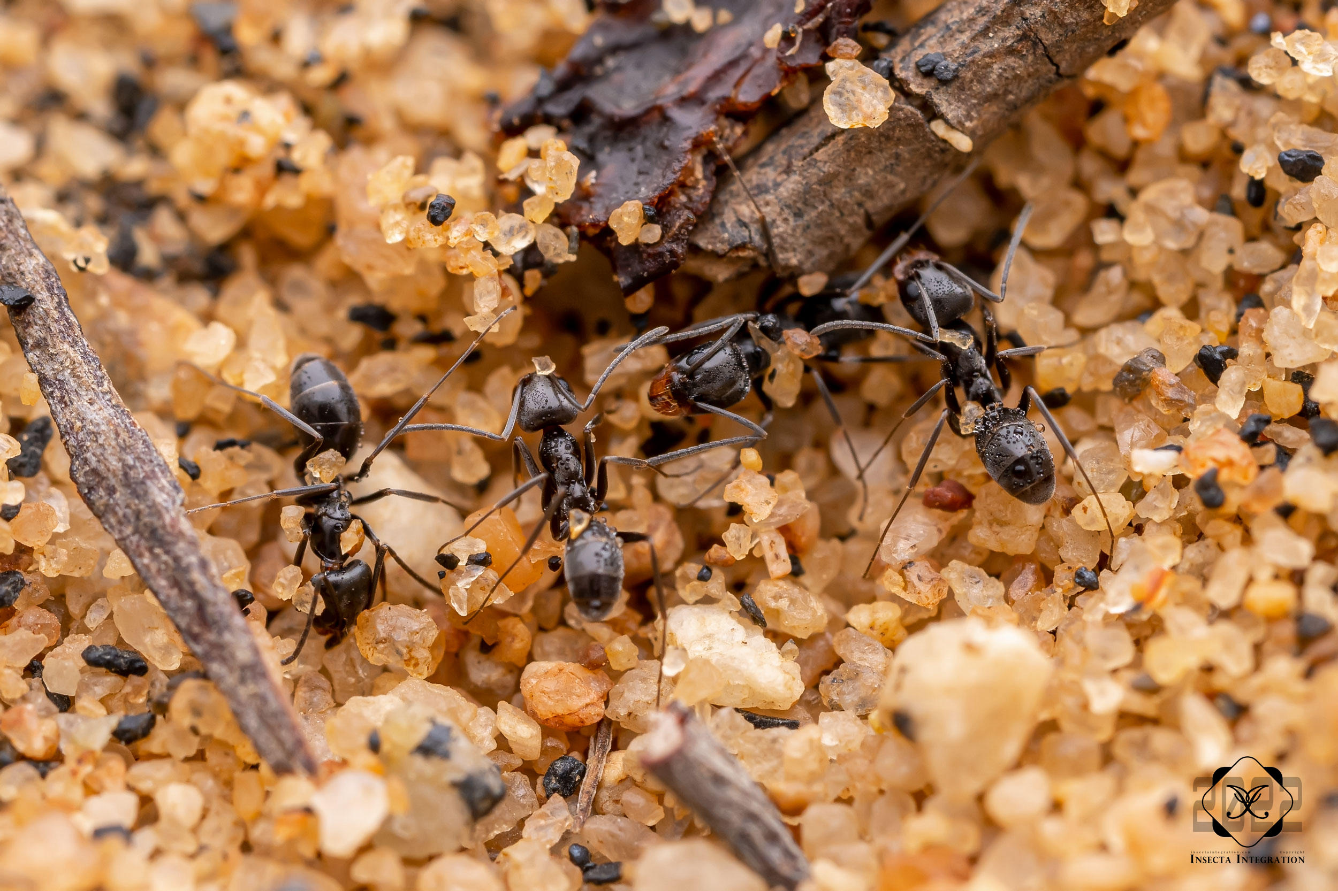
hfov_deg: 39.6
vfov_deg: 27.0
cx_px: 669
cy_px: 446
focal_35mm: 50
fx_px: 1858
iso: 200
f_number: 14
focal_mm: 50
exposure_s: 1/200
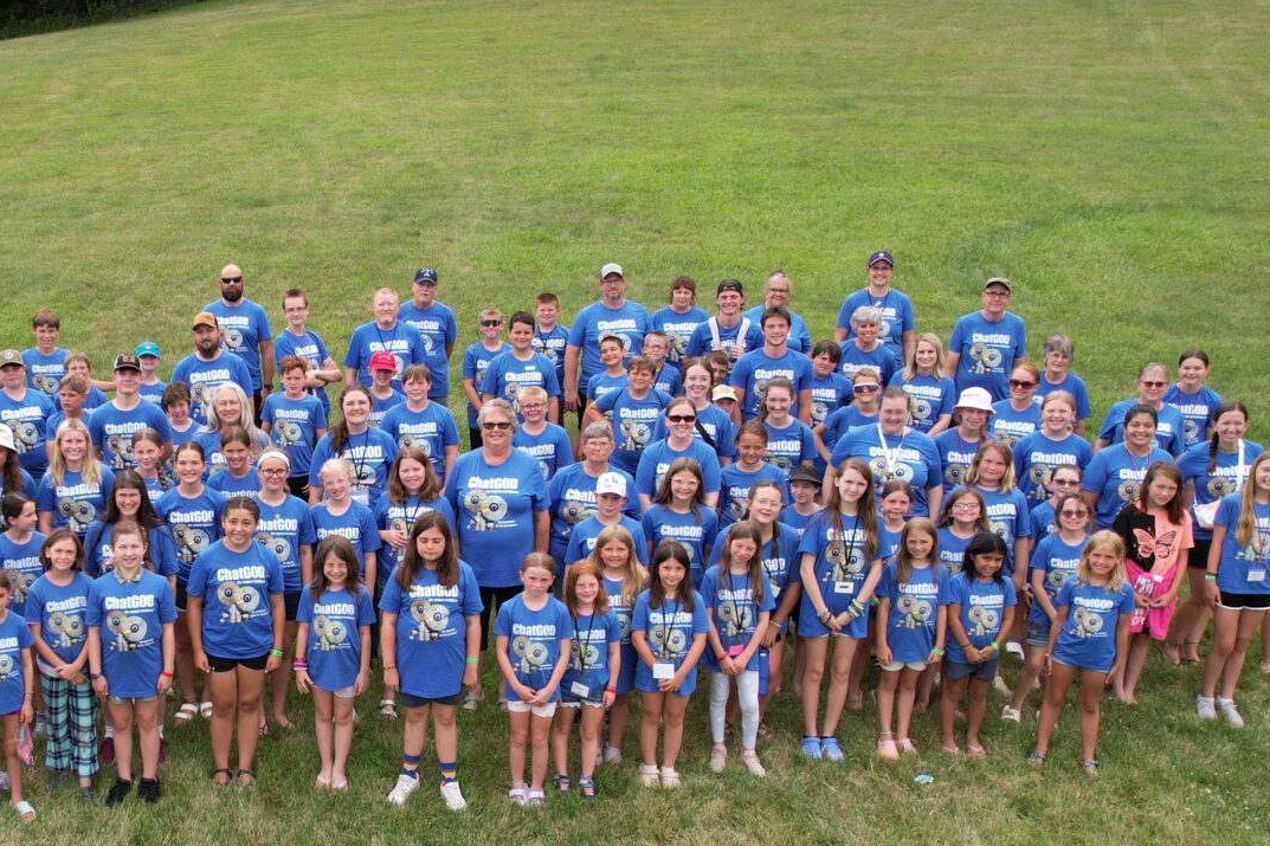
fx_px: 1481
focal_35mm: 42
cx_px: 258
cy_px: 582
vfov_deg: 31.6
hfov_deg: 44.2
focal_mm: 8.38
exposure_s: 1/500
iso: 110
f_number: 2.8
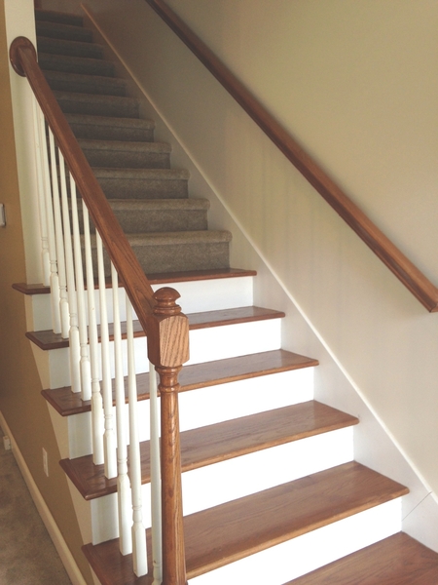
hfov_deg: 42.9
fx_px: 557
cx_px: 219
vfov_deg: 55.4
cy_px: 292
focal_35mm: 33
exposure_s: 1/30
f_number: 2.4
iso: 50
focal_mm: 4.12
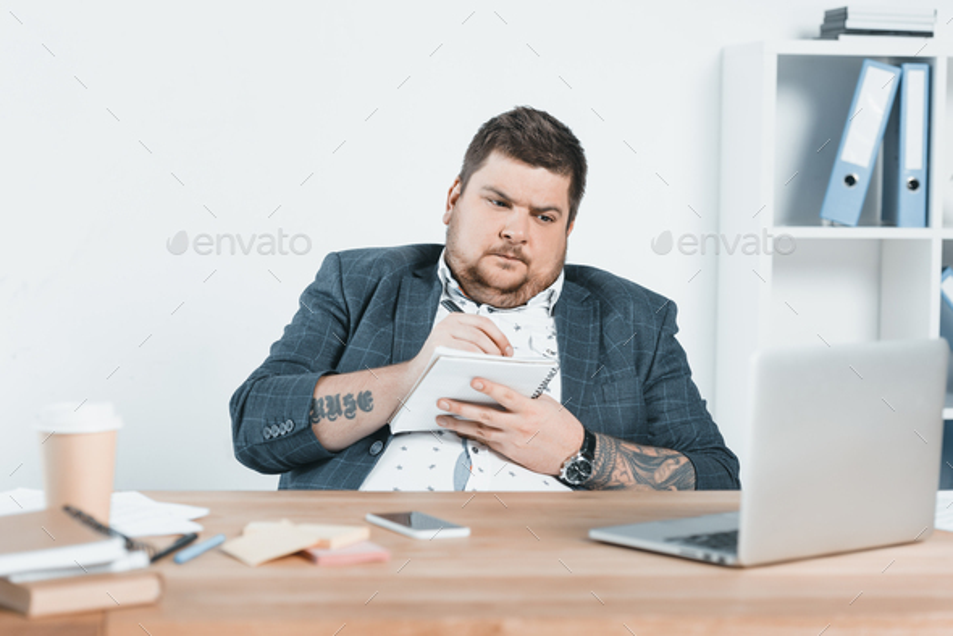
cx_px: 476
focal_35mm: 92
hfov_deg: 22.1
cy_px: 318
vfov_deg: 14.9
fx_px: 2437
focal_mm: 92
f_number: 4
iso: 100
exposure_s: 1/160
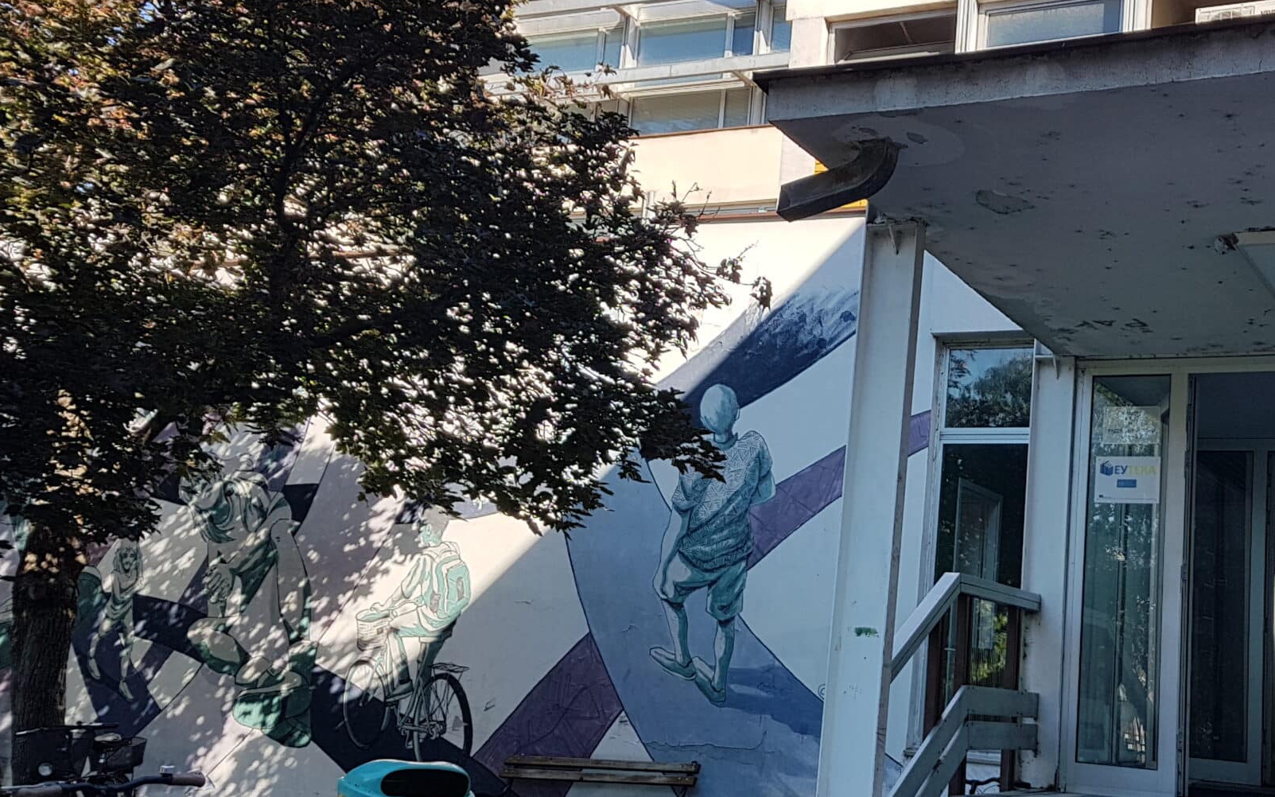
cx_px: 934
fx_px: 1529
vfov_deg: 29.2
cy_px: 409
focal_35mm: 44
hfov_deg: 44.0
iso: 40
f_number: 1.7
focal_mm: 4.2
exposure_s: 1/1860
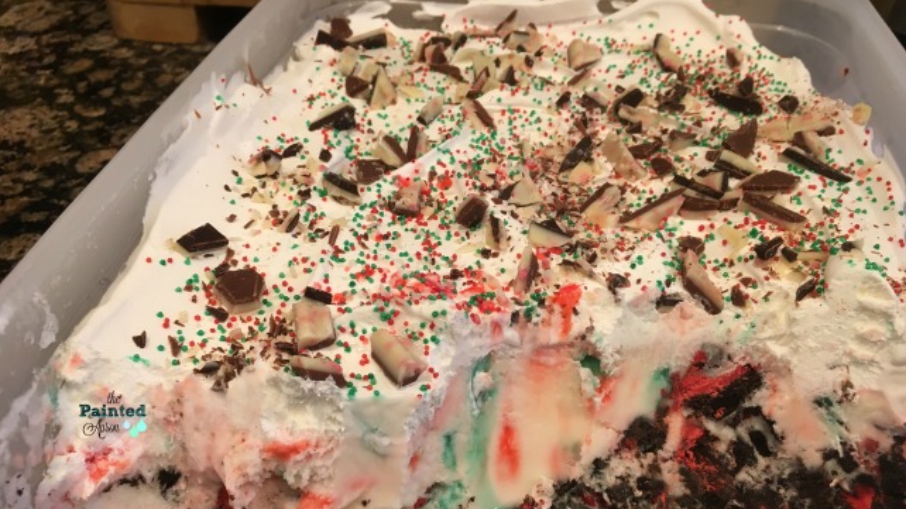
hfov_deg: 61.0
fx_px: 769
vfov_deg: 36.3
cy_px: 338
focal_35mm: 32
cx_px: 454
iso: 64
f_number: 2.2
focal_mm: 4.15
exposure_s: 1/30
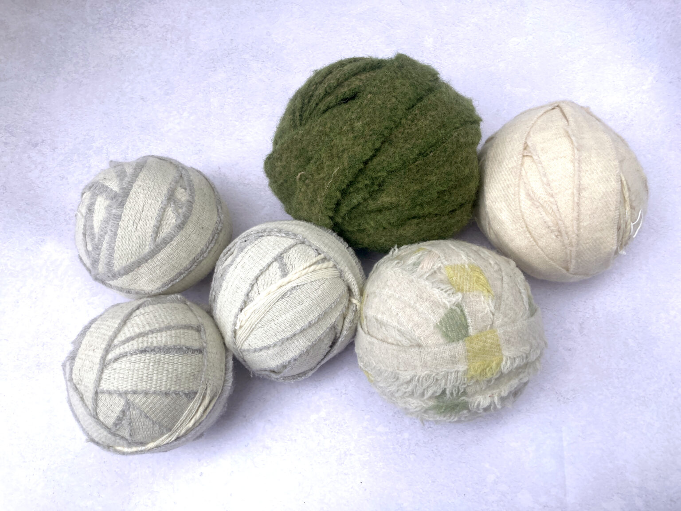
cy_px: 256
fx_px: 551
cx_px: 340
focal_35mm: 28
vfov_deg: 49.7
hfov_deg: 63.4
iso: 20
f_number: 1.8
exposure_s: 1/600
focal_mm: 3.99
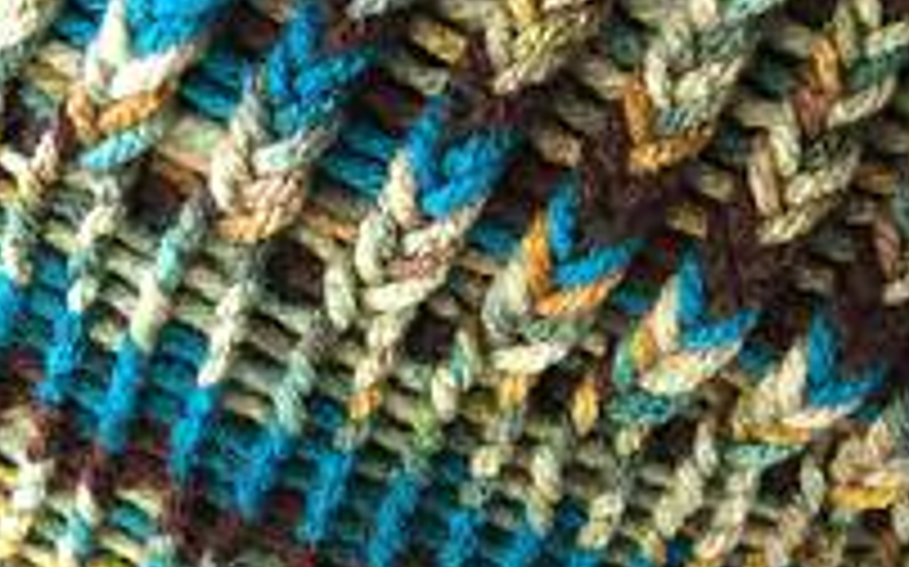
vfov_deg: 17.1
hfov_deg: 27.1
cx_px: 502
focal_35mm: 76
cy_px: 284
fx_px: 1882
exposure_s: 1/15
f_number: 2.2
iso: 80
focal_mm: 4.15
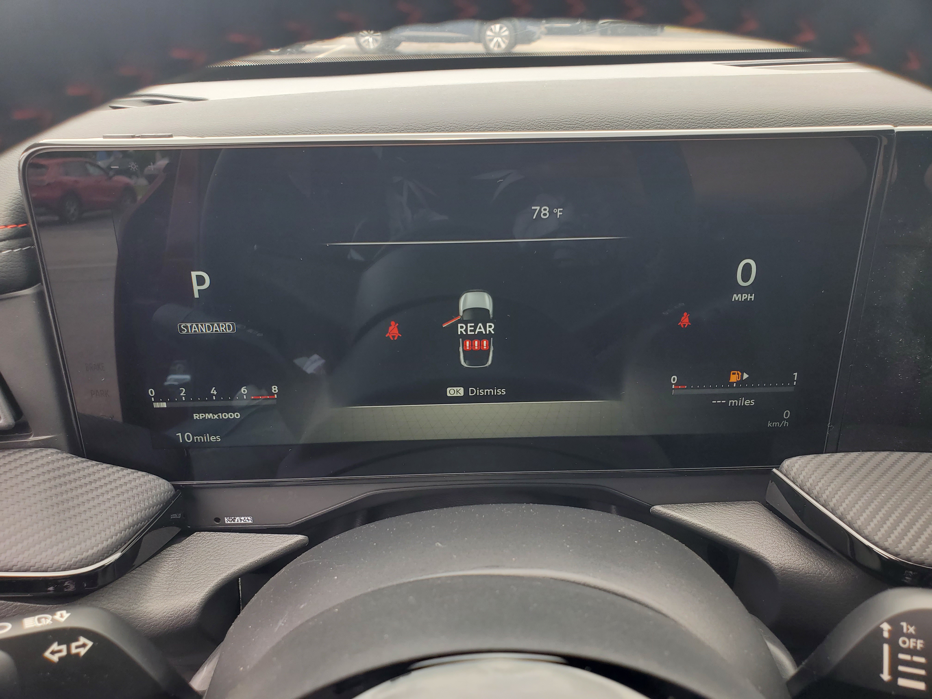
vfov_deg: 53.1
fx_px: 700
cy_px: 350
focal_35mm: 26
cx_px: 466
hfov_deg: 67.3
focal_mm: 4.3
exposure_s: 1/293
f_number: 2.4
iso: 50
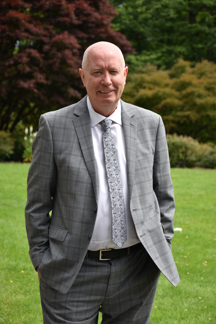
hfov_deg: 14.7
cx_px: 108
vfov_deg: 21.9
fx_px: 837
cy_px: 162
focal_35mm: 93
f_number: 5.6
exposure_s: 1/400
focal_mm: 62
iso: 100
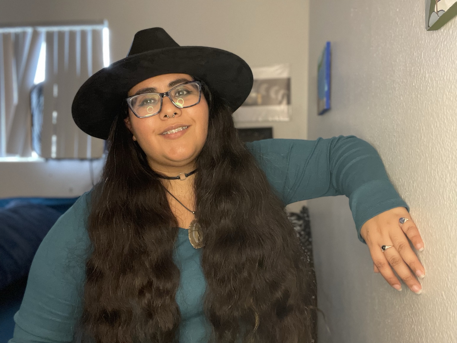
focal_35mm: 30
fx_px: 396
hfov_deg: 60.0
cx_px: 228
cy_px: 172
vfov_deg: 46.8
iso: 400
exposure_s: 1/30
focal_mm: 2.71
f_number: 2.2
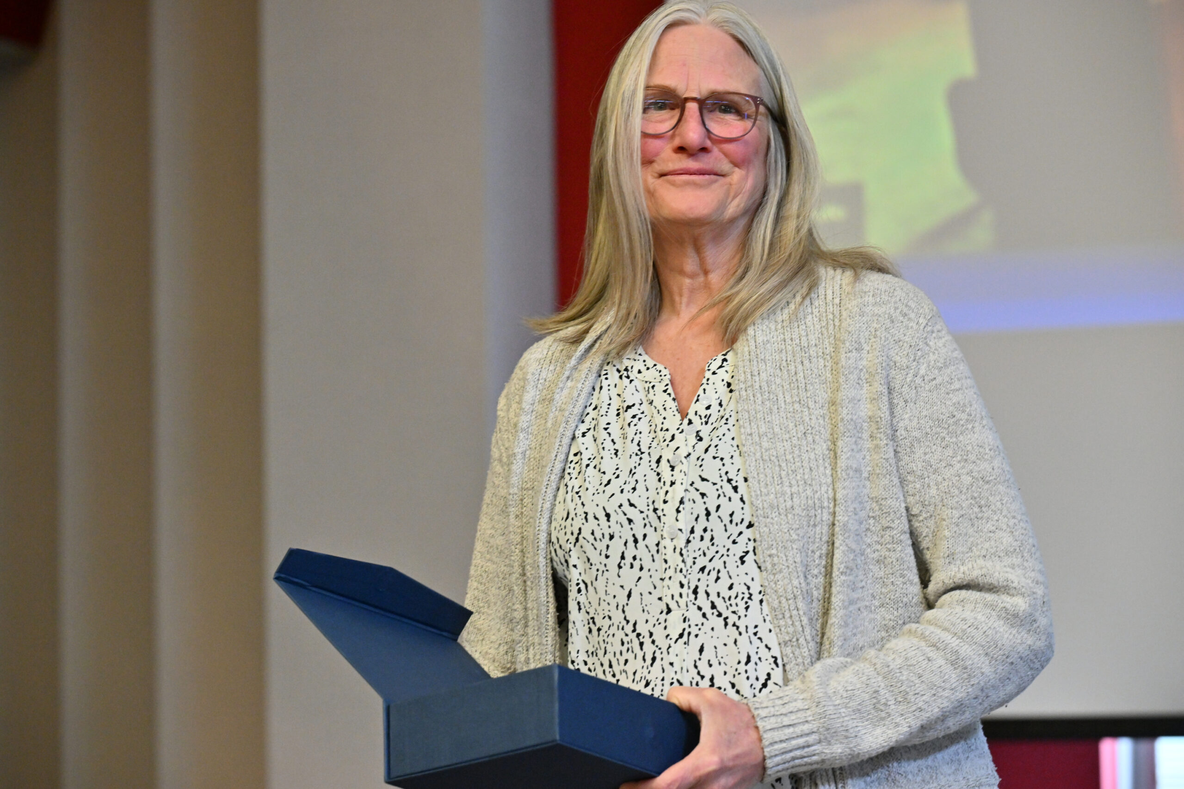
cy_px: 394
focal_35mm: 120
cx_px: 592
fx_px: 3947
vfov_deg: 11.4
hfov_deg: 17.1
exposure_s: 1/250
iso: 2500
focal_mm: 120
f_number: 4.5
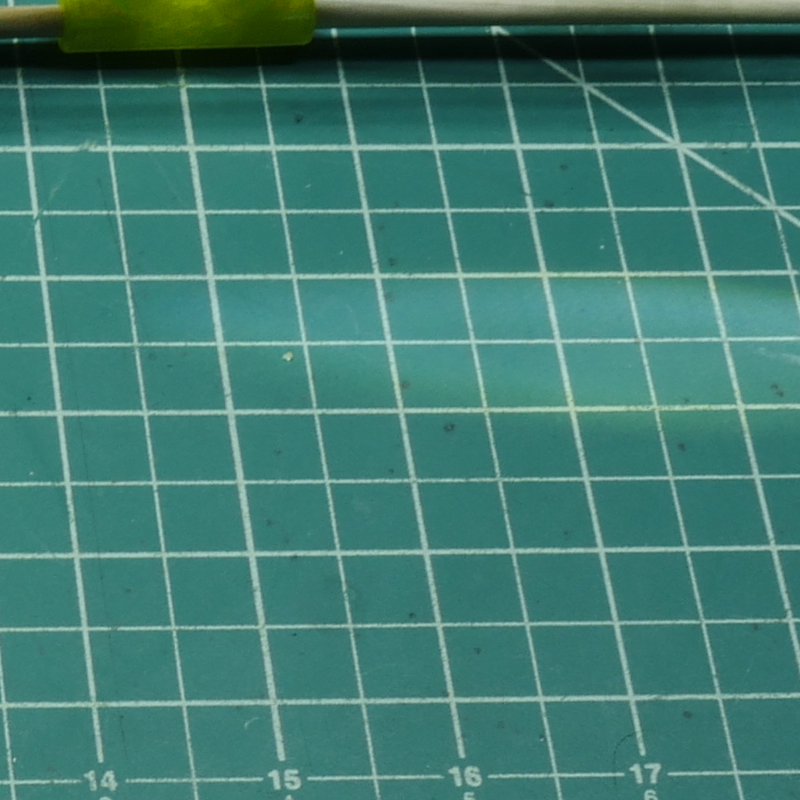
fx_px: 4262
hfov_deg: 10.4
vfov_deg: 10.7
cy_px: 511
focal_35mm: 163
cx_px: -332
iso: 200
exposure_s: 1/13
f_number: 13
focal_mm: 16
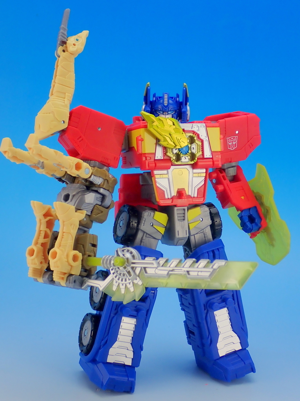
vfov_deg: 33.2
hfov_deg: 25.2
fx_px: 670
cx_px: 150
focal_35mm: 58
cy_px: 200
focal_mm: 10.35
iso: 100
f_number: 3.5
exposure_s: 1/30
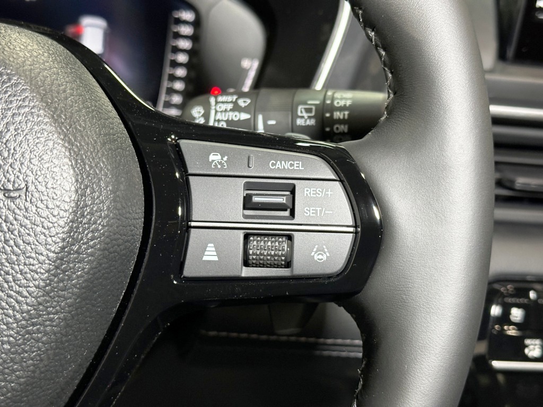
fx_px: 753
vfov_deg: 30.3
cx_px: 272
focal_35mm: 48
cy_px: 204
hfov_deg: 39.7
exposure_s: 1/30
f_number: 1.78
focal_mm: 6.86
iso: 400
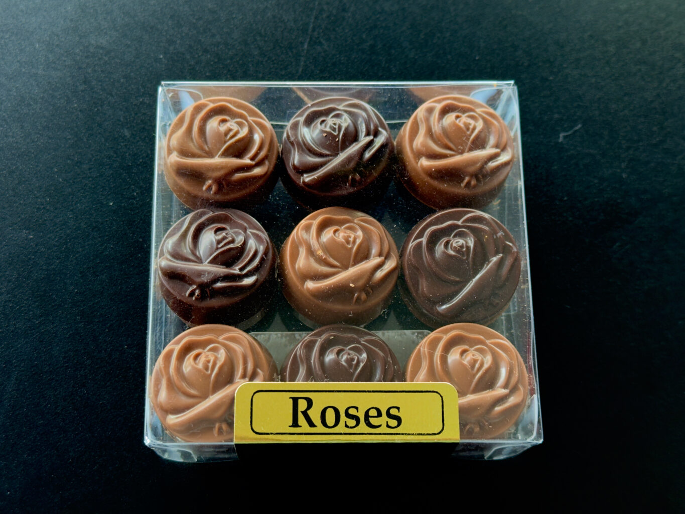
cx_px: 342
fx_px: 950
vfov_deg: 30.3
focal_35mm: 48
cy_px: 257
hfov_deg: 39.7
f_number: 1.78
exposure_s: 1/60
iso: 200
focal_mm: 6.86
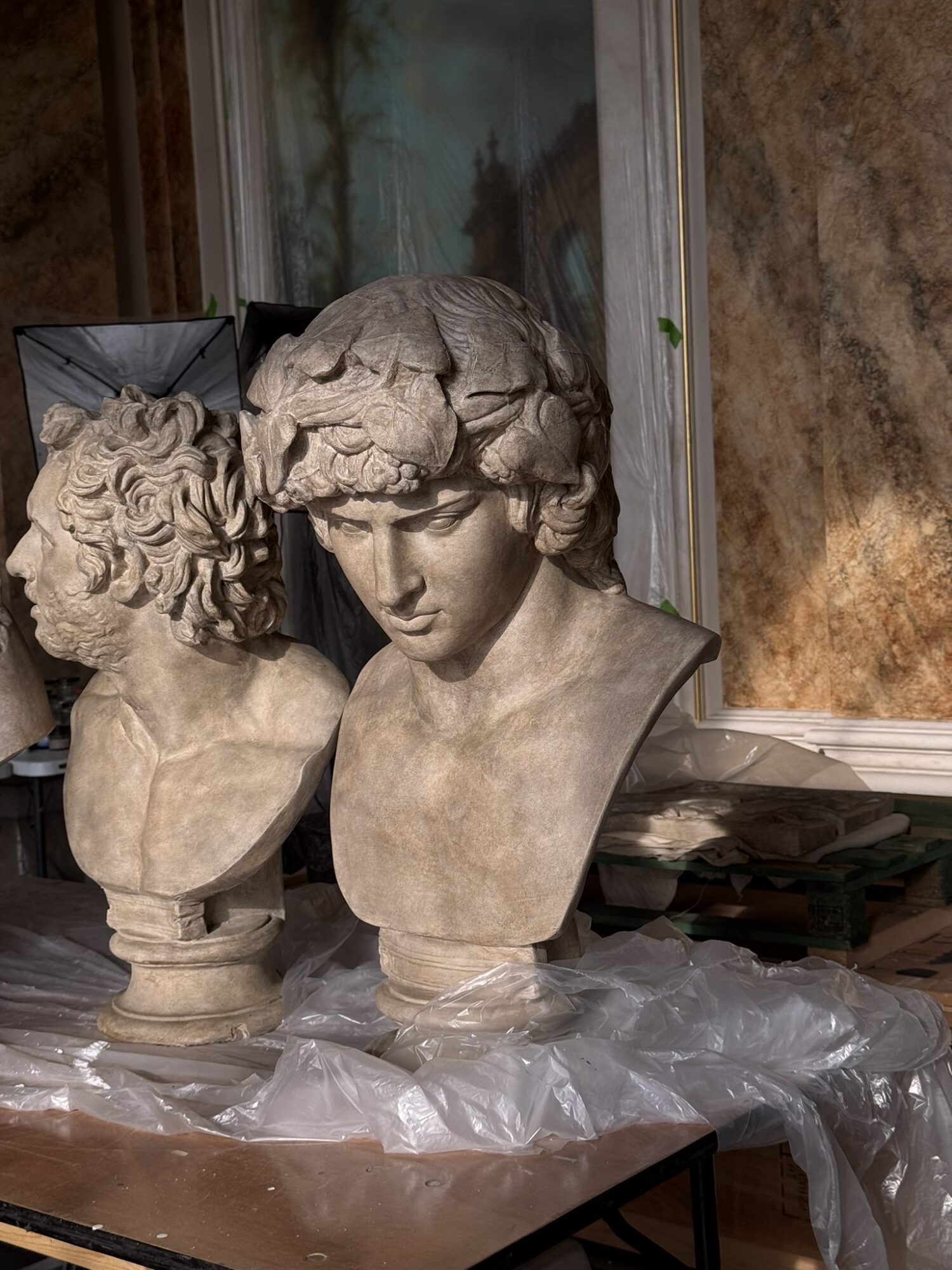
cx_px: 476
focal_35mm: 48
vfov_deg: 39.7
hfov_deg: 30.3
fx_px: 1760
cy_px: 635
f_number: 1.78
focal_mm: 6.76
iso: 80
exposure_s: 1/121
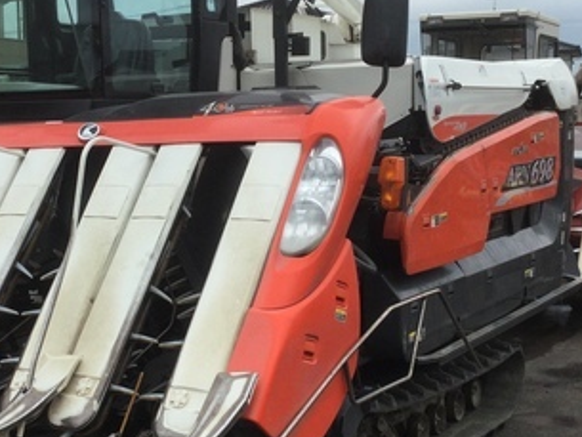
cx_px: 231
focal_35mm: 65
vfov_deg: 22.6
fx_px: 1093
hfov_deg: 29.7
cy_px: 248
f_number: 2.4
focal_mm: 3.3
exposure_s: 1/981
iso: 25
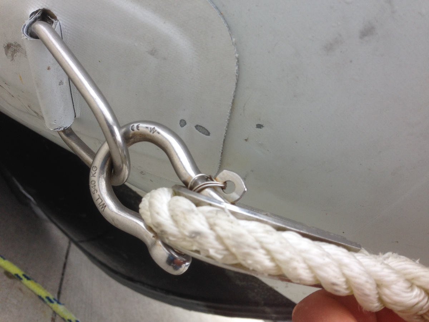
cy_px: 161
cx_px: 214
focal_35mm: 33
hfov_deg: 55.4
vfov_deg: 42.9
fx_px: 409
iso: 50
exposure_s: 1/267
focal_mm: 4.12
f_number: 2.4
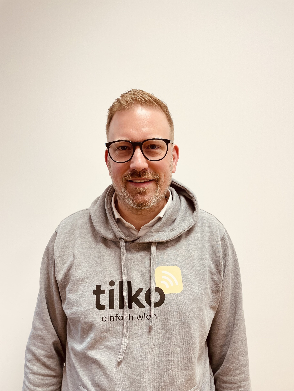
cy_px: 196
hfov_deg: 53.1
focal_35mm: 26
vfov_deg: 67.3
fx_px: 294
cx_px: 147
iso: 80
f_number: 1.6
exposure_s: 1/100
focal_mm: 4.2
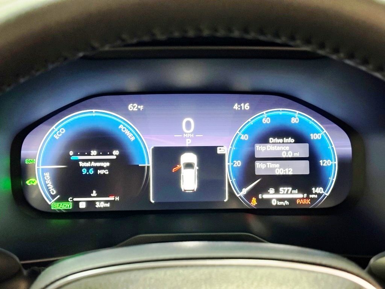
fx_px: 534
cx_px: 192
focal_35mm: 48
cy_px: 144
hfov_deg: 39.7
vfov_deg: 30.3
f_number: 1.78
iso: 500
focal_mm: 6.86
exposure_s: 1/30
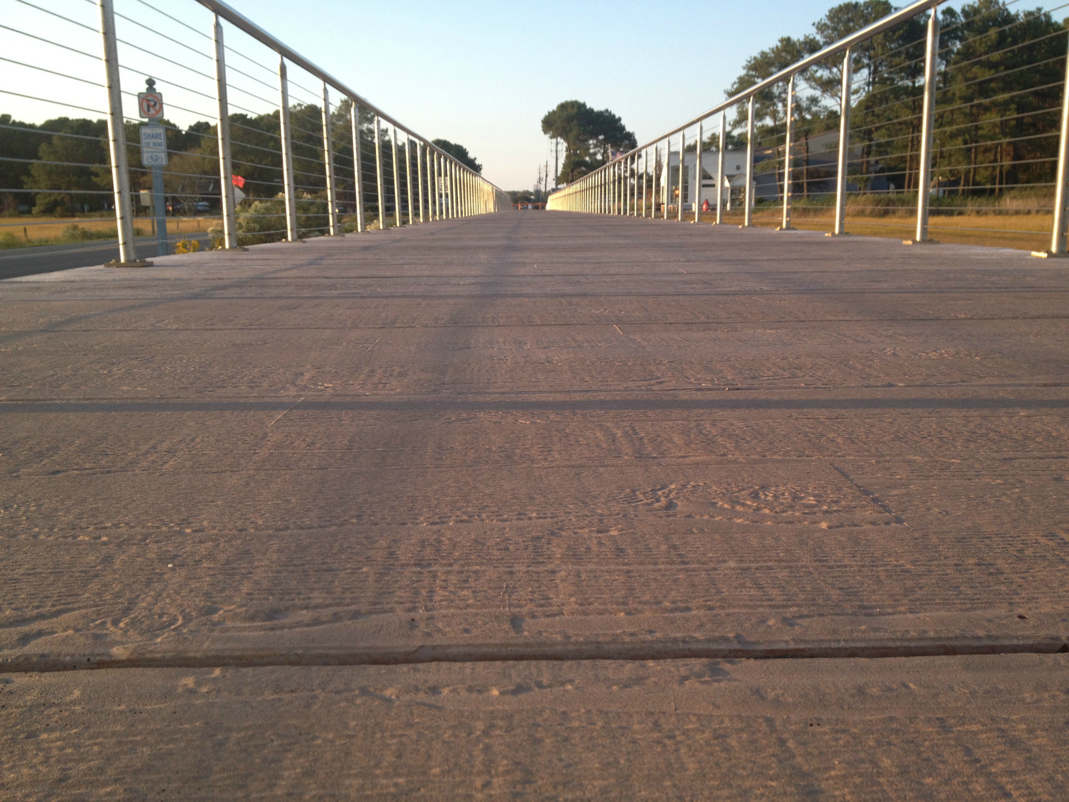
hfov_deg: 52.6
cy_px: 401
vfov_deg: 40.7
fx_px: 1081
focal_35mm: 35
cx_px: 534
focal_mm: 4.28
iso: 64
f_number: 2.4
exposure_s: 1/493
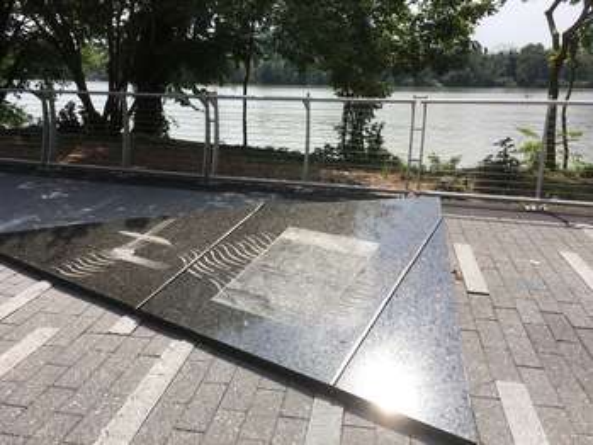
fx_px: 497
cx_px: 296
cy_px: 222
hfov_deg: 61.6
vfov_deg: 48.3
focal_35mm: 29
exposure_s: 1/1425
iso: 25
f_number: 2.2
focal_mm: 4.15
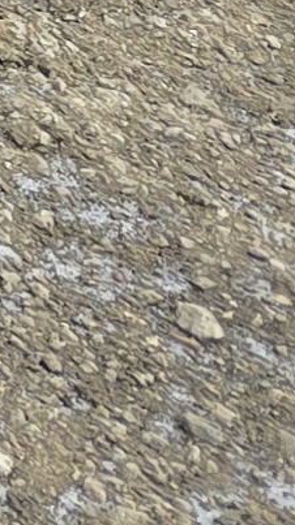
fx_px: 3471
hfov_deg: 3.3
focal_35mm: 249
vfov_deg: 7.2
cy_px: -1314
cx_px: -2265
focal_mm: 6.3
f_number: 1.7
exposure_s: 1/180
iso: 40
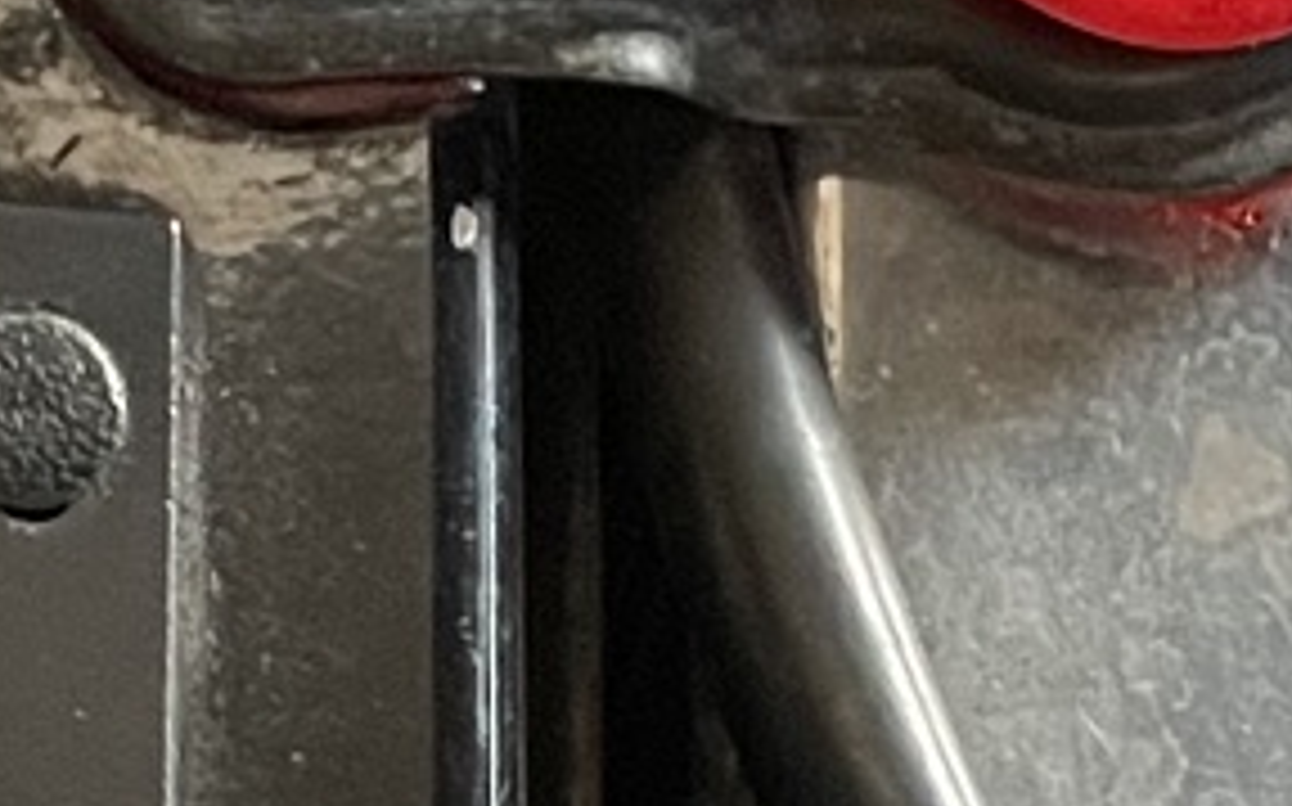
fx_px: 6757
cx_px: 608
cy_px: 2774
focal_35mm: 192
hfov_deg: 10.9
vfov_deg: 6.1
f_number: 1.6
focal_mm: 4.2
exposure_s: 1/30
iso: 800
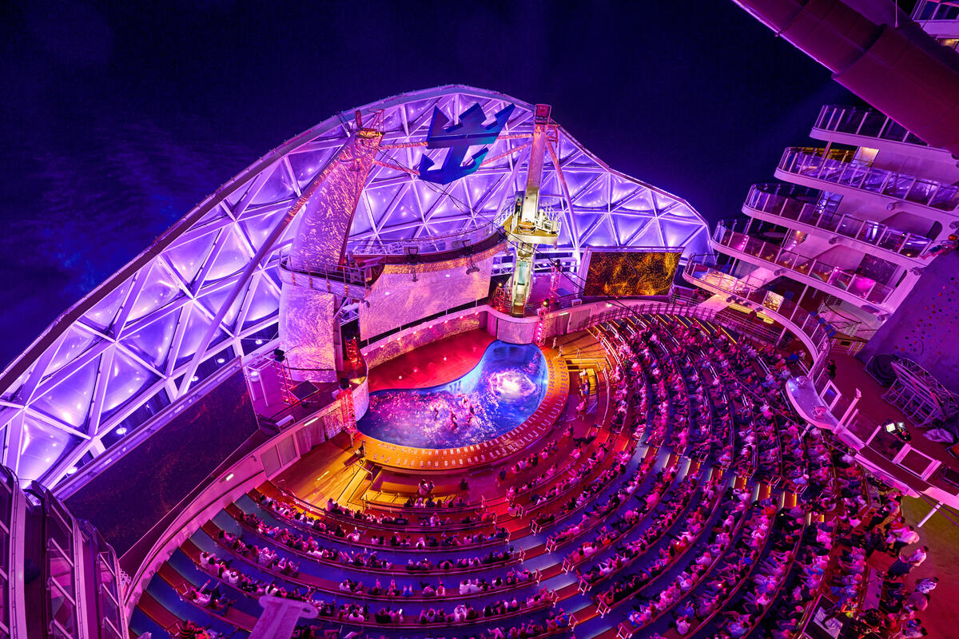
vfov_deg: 73.7
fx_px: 426
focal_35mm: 16
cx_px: 480
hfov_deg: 96.7
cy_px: 320
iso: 1000
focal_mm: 16
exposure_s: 1/4
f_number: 5.6
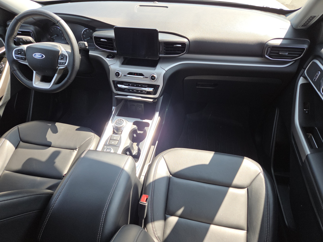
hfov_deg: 73.9
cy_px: 121
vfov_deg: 58.9
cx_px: 162
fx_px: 215
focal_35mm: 23
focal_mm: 5.4
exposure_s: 1/359
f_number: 1.8
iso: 64
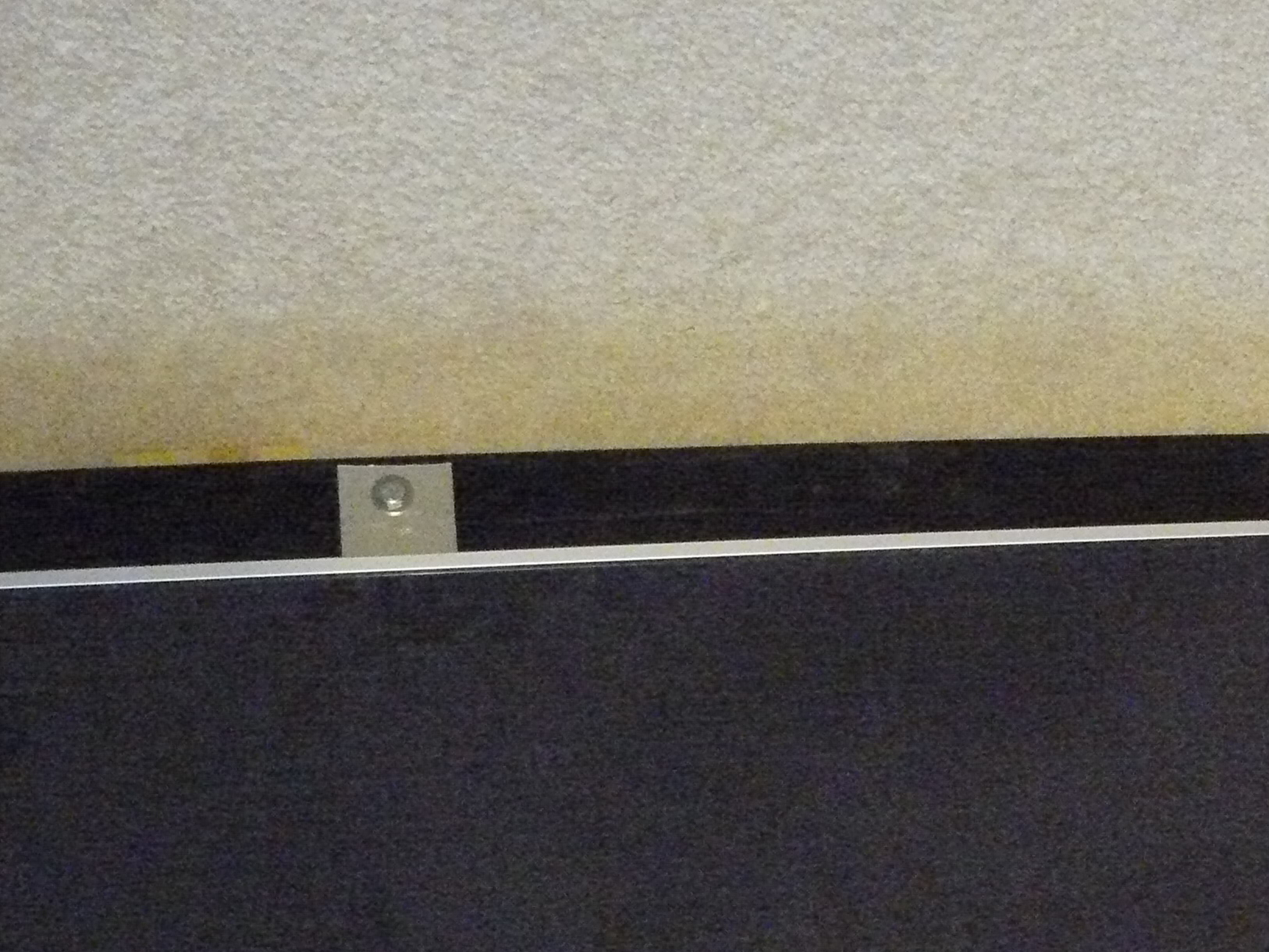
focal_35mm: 68
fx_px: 2493
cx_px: 924
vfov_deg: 21.3
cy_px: 780
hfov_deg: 28.2
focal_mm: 6
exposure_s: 1/40
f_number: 2.8
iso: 1250
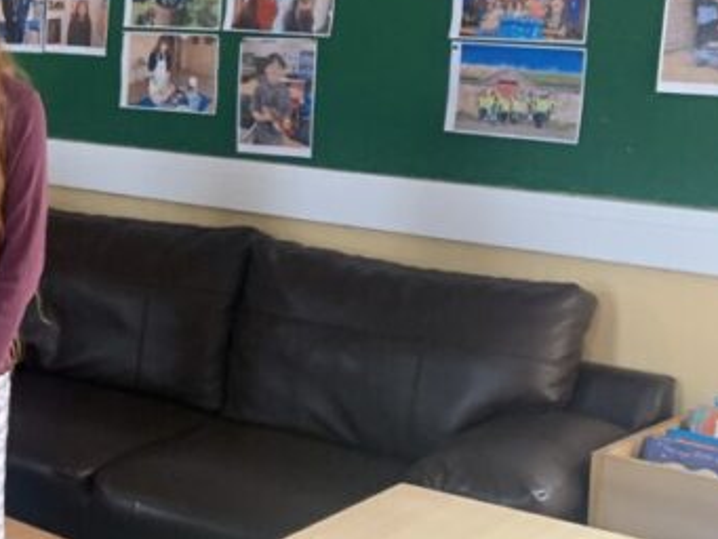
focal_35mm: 78
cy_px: 171
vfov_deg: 18.8
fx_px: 1618
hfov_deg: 21.7
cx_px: -297
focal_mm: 4.25
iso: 200
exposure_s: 1/60
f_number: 1.8
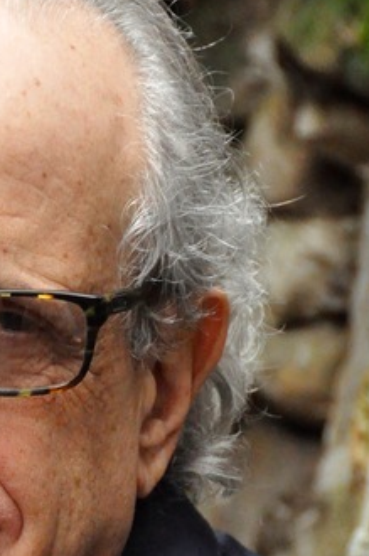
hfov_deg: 3.1
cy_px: 660
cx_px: -110
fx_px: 6869
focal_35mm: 445
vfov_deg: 4.6
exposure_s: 1/60
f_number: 5.3
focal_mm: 105
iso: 3200
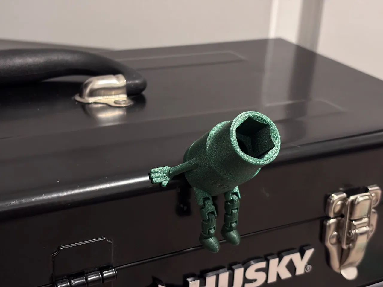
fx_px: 575
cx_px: 192
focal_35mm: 52
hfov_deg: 36.8
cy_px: 144
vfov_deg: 28.0
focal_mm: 5.96
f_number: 1.6
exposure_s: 1/17
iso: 400
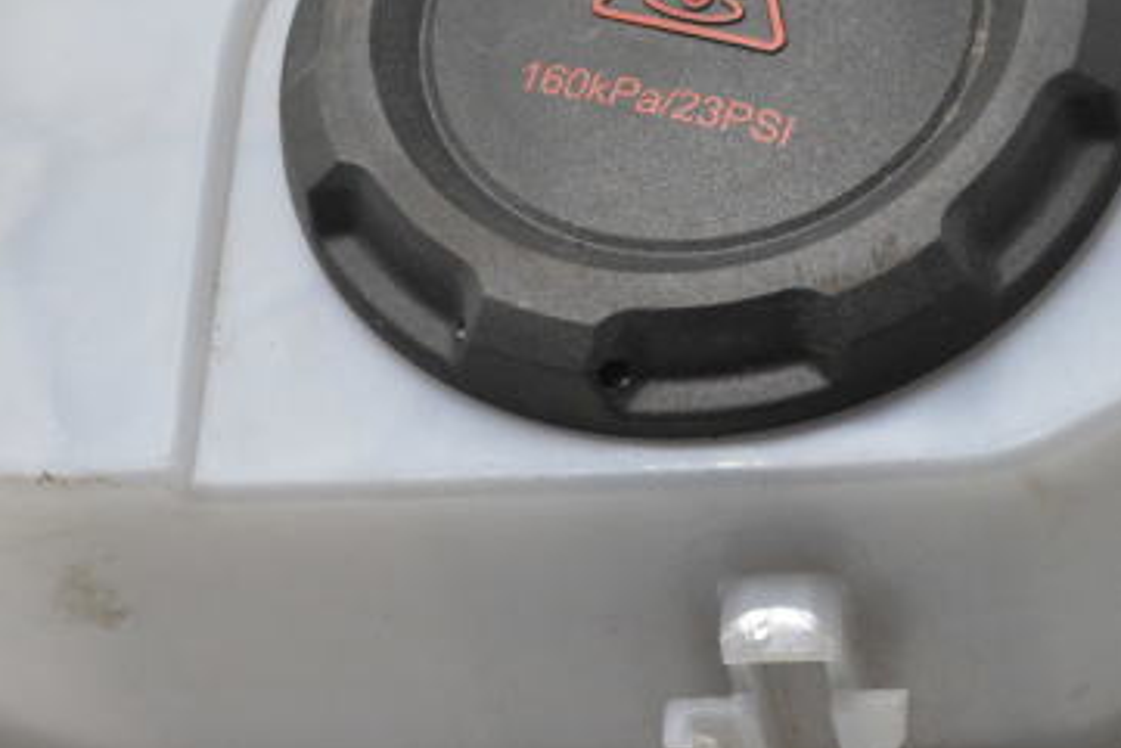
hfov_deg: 12.1
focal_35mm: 170
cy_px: 109
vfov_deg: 8.1
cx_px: 742
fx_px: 5295
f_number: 6.3
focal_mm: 40
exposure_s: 1/160
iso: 2000
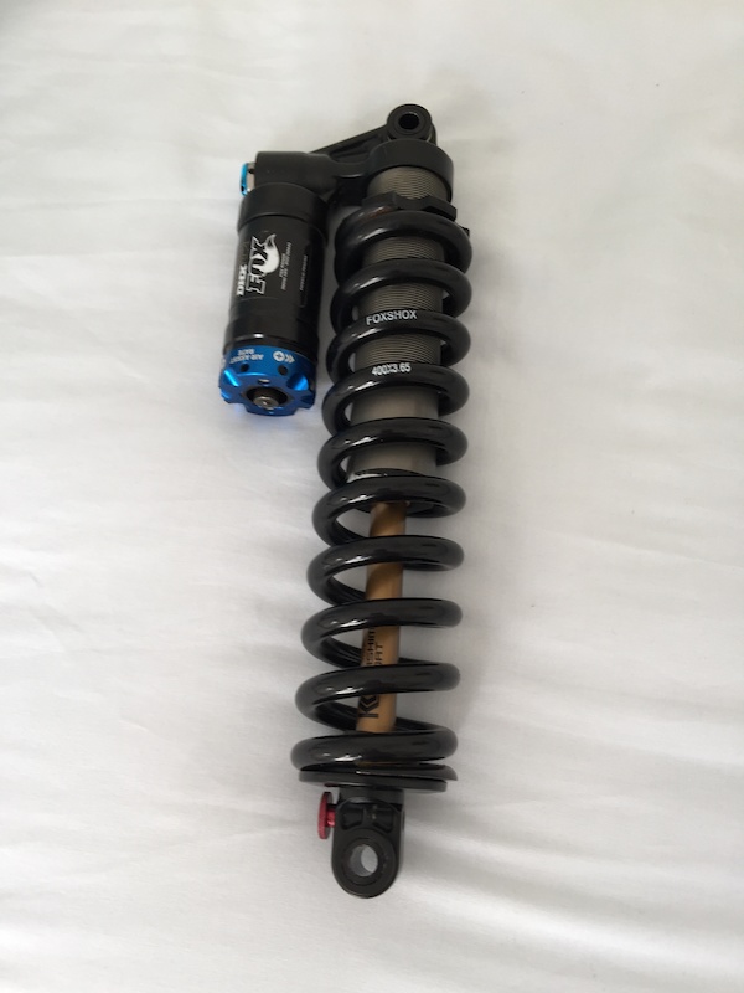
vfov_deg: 61.7
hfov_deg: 48.2
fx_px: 831
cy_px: 496
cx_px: 372
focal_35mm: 29
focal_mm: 4.15
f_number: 2.2
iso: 40
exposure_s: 1/50
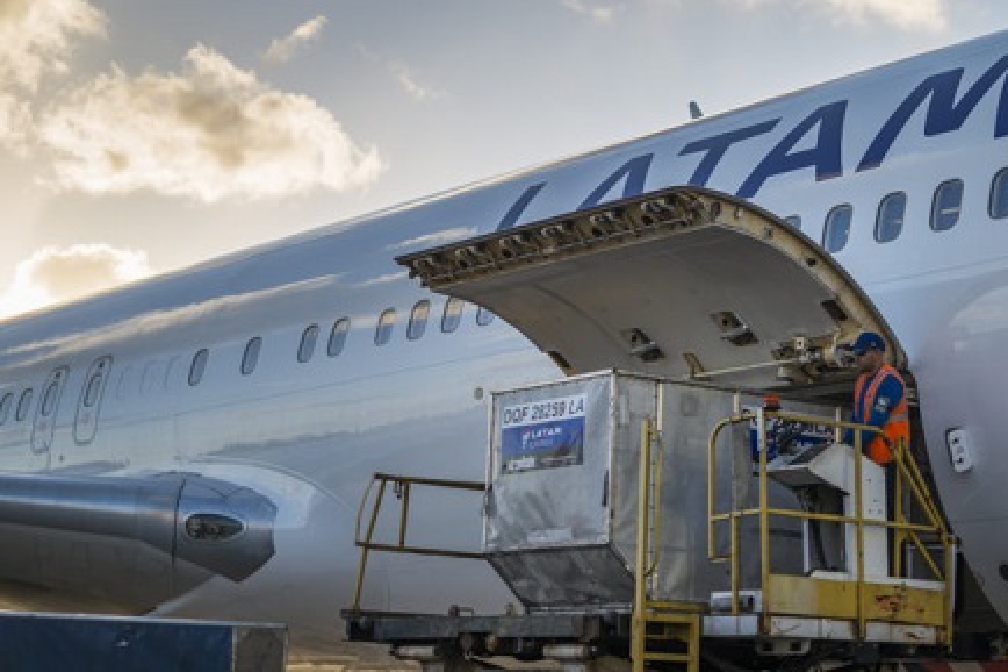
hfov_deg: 25.0
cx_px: 770
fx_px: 2239
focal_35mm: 80
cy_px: 206
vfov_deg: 17.0
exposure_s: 1/6400
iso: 100
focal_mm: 50
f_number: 1.4
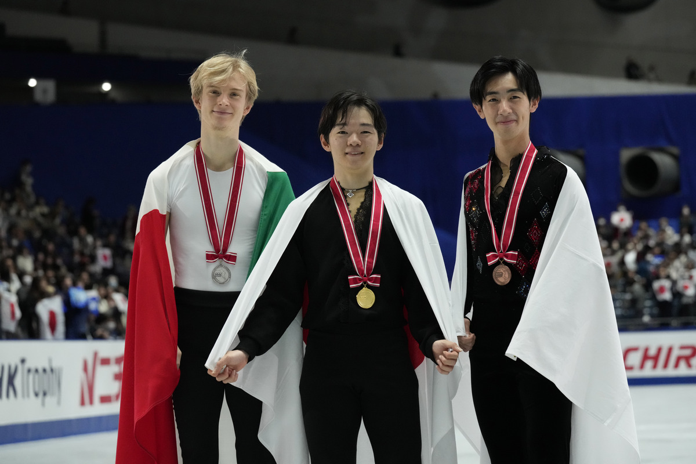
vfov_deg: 10.2
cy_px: 232
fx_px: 2590
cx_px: 348
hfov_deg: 15.3
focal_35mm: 134
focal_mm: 134
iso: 6400
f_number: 5.6
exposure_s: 1/1250
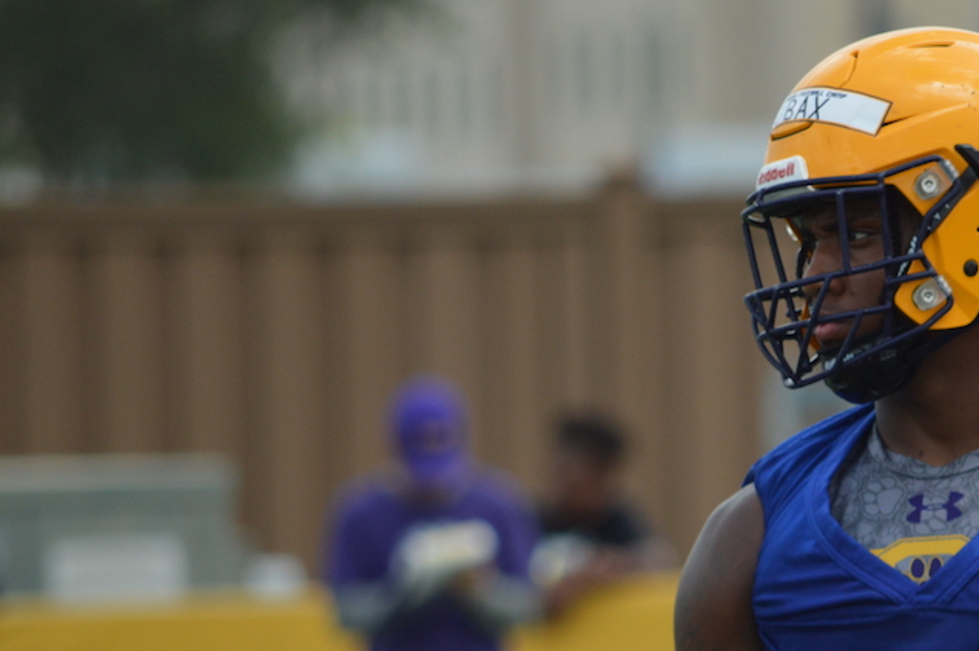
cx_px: 885
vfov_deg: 1.6
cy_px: 511
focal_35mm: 851
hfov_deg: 2.4
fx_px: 23118
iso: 400
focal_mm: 300
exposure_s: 1/1000
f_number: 5.6
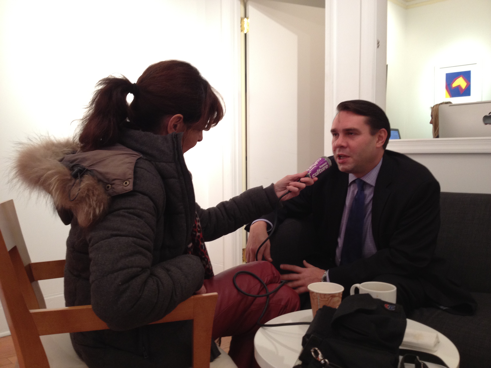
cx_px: 246
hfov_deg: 52.6
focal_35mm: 35
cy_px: 184
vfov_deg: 40.7
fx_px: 496
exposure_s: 1/20
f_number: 2.4
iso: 125
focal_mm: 4.28
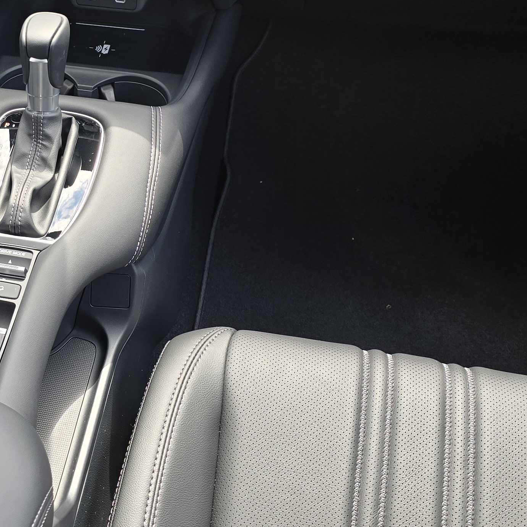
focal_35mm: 59
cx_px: 73
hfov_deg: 28.2
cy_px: 161
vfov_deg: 28.8
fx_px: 1016
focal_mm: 6.3
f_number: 1.7
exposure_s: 1/180
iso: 25
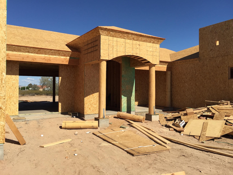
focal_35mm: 29
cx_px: 116
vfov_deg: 48.2
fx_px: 195
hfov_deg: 61.7
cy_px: 88
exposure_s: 1/2475
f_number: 2.2
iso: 32
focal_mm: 4.15
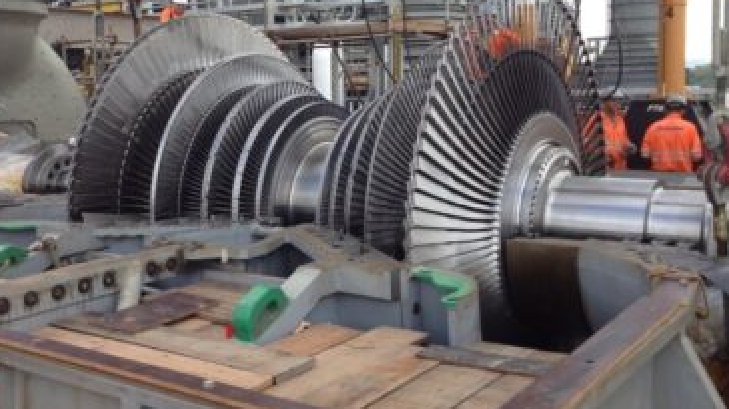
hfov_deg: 43.6
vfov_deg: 25.4
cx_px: 298
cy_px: 184
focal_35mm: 47
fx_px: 908
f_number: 2.4
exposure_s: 1/349
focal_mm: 4.28
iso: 50
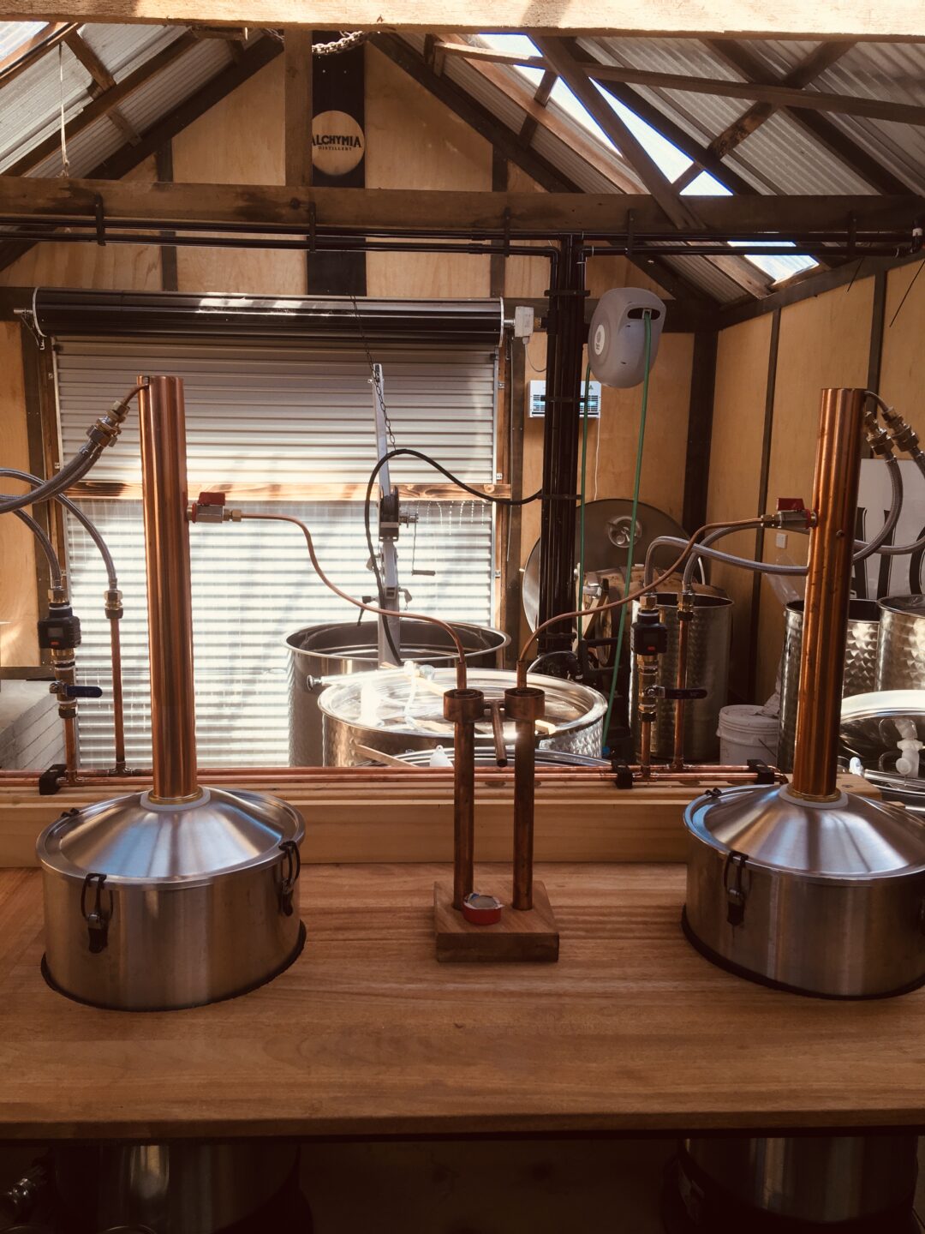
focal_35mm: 29
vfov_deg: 61.7
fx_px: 1033
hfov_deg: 48.2
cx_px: 462
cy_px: 617
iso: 25
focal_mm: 4.15
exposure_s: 1/100
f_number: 2.2
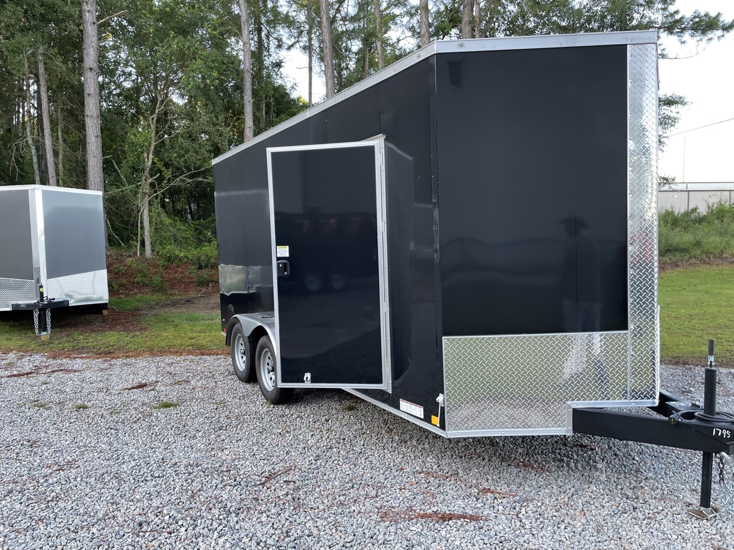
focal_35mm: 26
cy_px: 275
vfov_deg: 53.1
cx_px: 367
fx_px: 551
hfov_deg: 67.3
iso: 64
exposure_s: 1/121
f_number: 1.6
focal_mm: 4.2
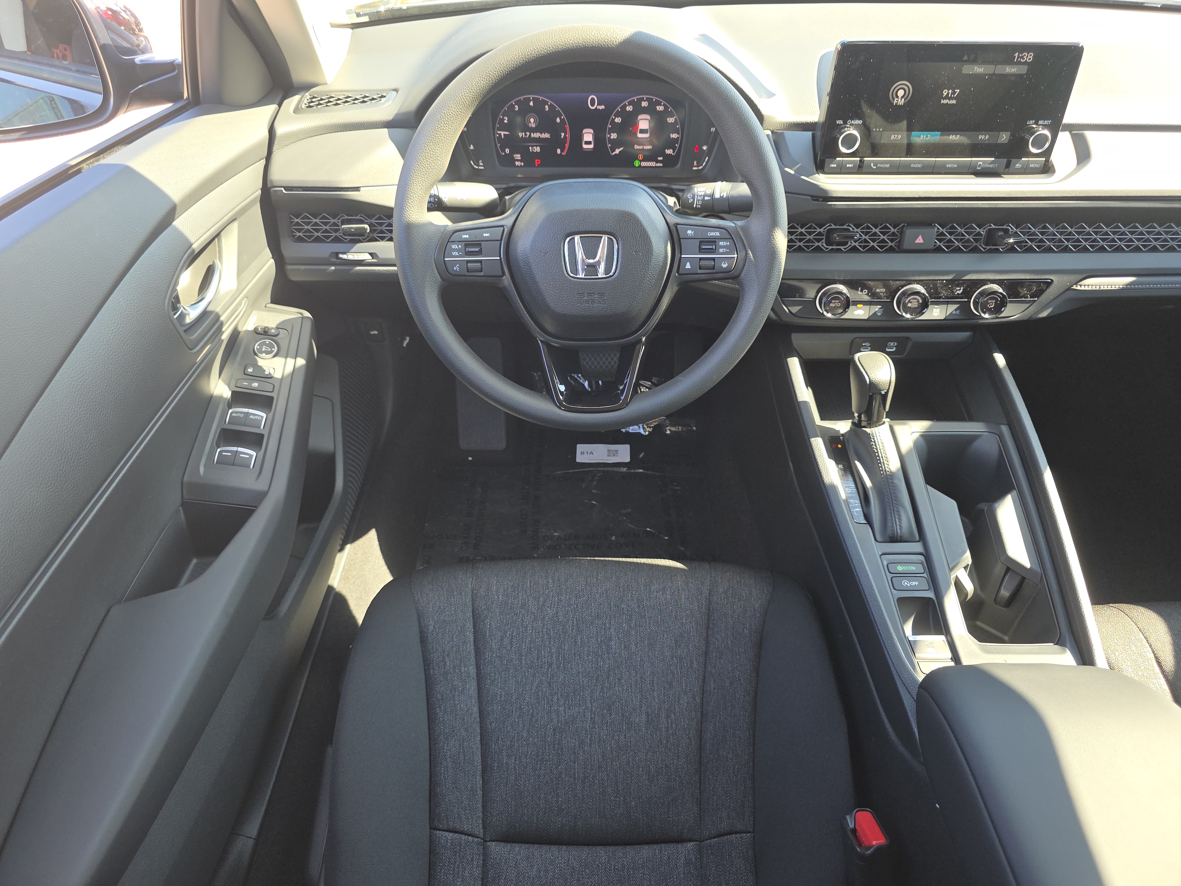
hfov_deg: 73.9
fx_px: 785
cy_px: 443
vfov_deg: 58.9
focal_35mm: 23
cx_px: 590
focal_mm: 6.3
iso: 80
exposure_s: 1/180
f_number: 1.7
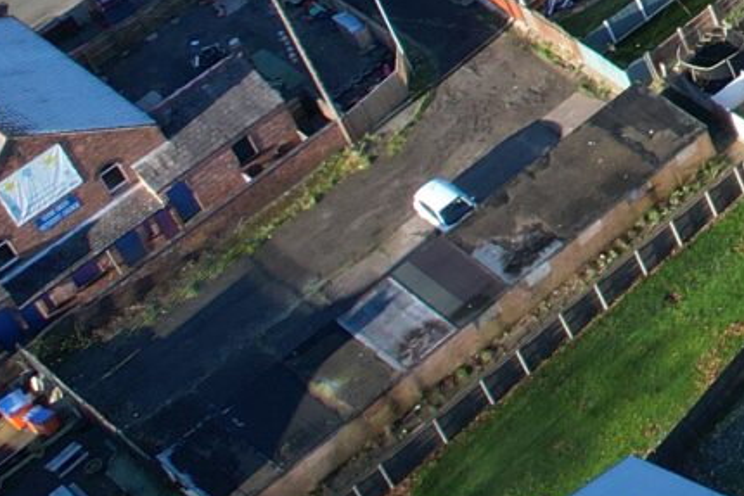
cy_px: -582
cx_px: 1943
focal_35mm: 131
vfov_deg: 9.6
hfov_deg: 11.8
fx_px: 2708
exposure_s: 1/500
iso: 110
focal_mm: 8.38
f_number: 2.8
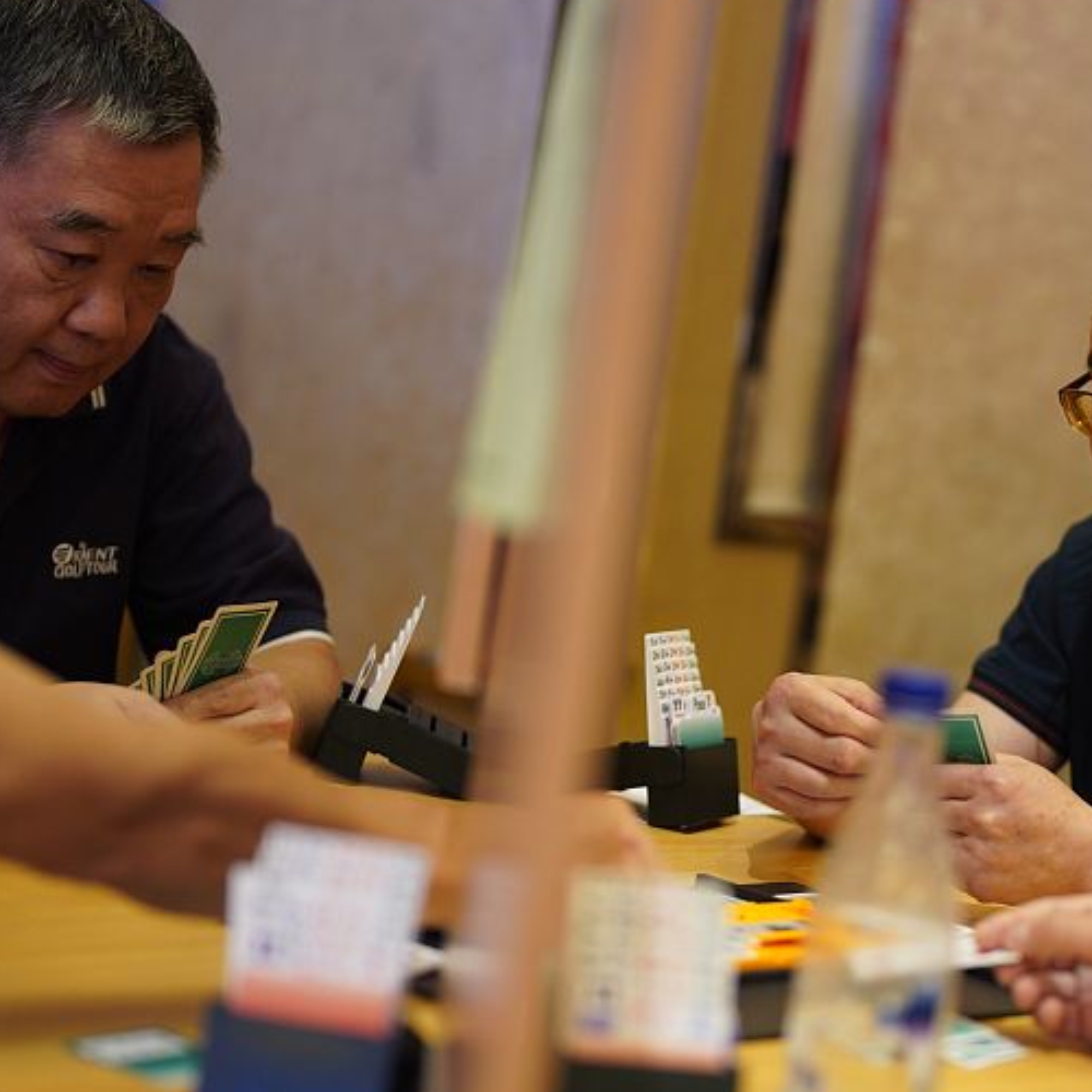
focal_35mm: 102
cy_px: 773
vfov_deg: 17.0
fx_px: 3640
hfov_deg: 17.0
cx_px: 775
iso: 640
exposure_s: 1/160
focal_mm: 50
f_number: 1.2
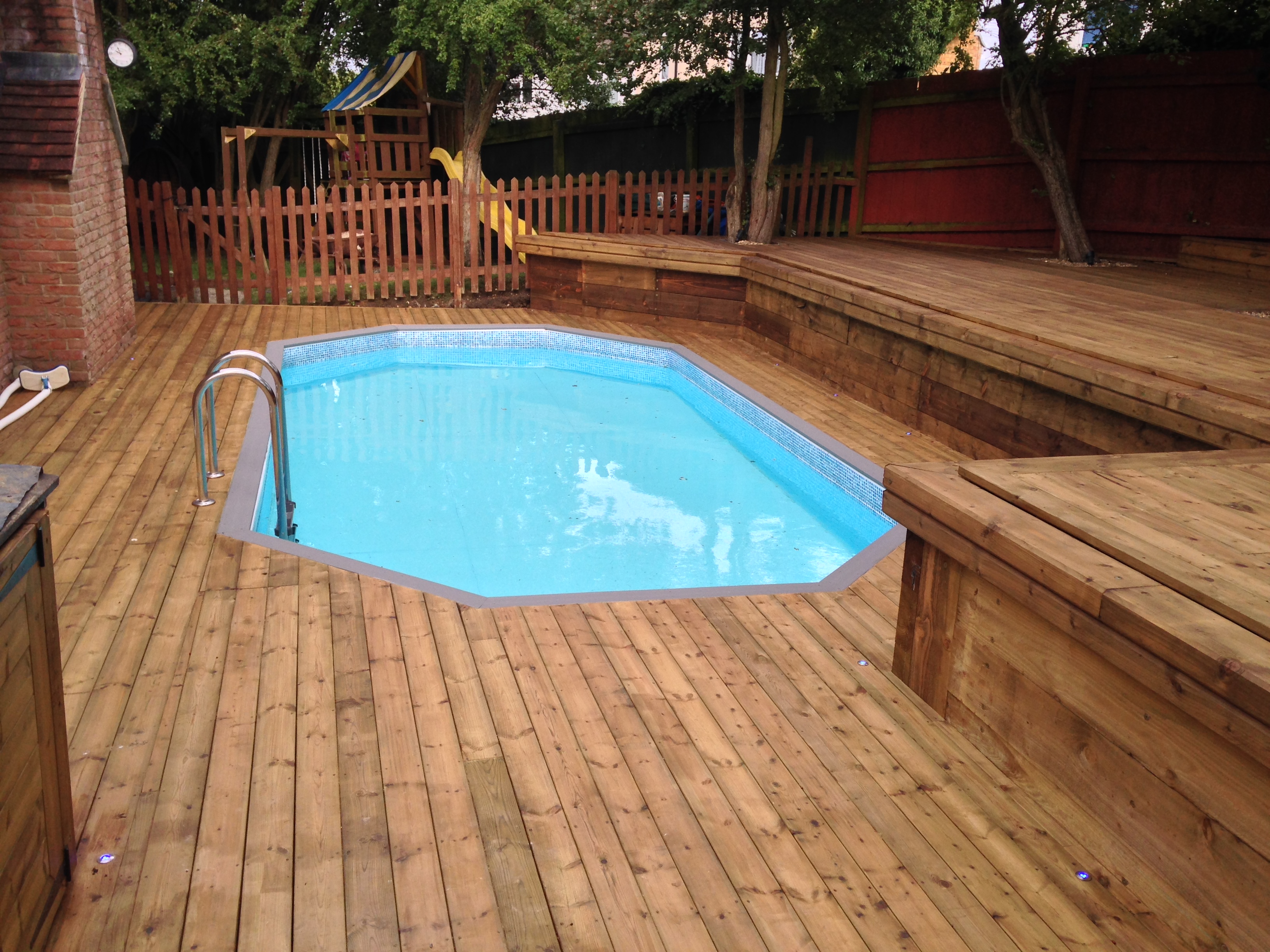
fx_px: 1211
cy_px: 476
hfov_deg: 55.4
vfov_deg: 42.9
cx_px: 635
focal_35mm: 33
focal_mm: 4.12
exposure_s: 1/359
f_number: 2.4
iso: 50
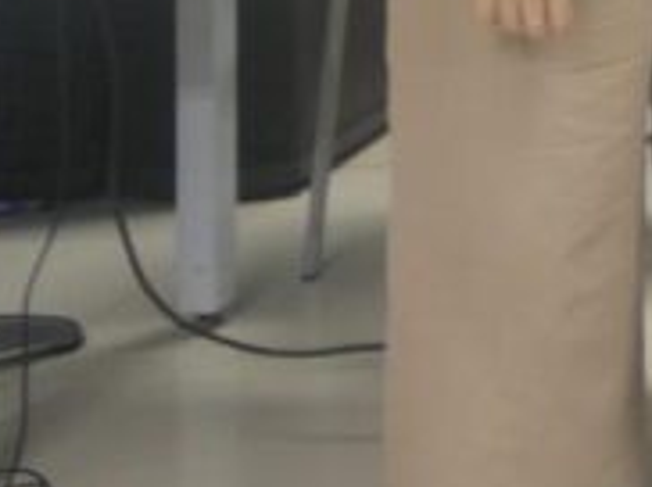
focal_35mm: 137
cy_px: -777
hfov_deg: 10.5
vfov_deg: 9.4
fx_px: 2577
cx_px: 1906
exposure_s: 1/60
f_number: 1.4
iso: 320
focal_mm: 8.8
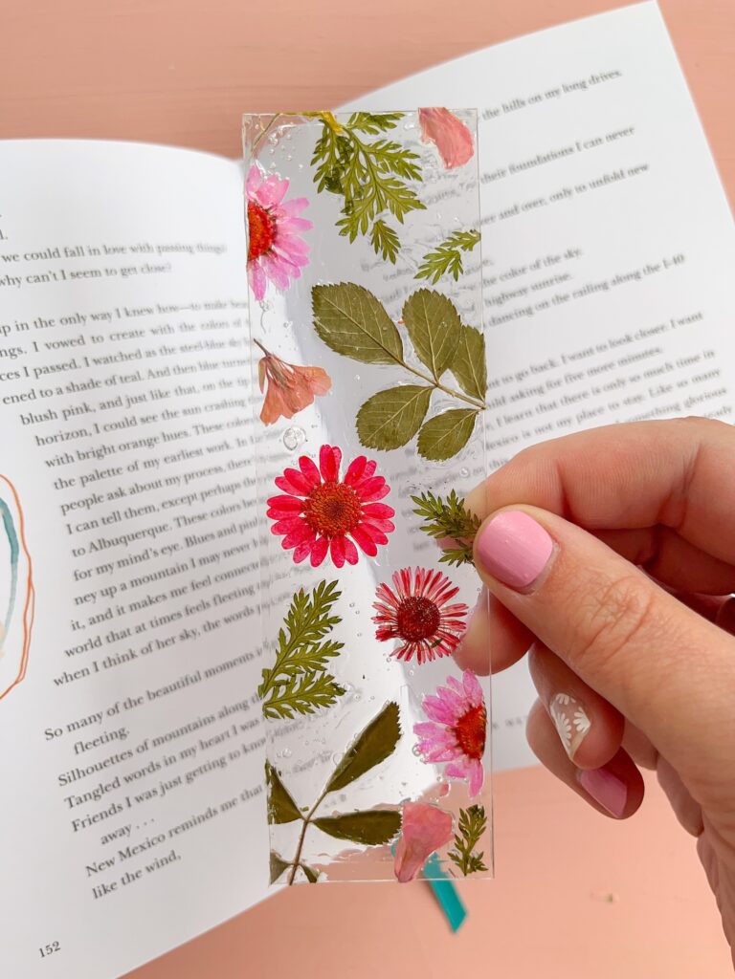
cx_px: 368
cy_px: 490
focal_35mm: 26
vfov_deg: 67.3
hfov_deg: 53.1
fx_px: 736
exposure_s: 1/120
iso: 64
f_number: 1.6
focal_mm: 5.1
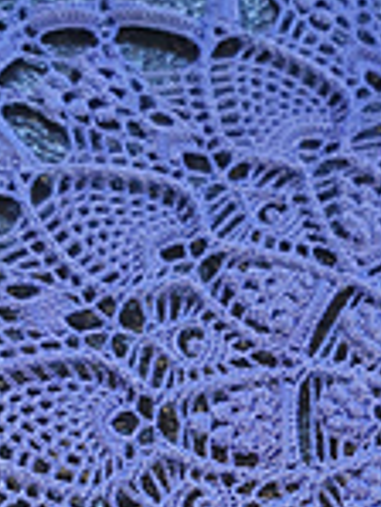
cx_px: 359
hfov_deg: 16.7
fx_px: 1275
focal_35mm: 87
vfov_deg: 21.5
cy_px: 538
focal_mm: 4.32
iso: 125
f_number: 1.5
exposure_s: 1/50
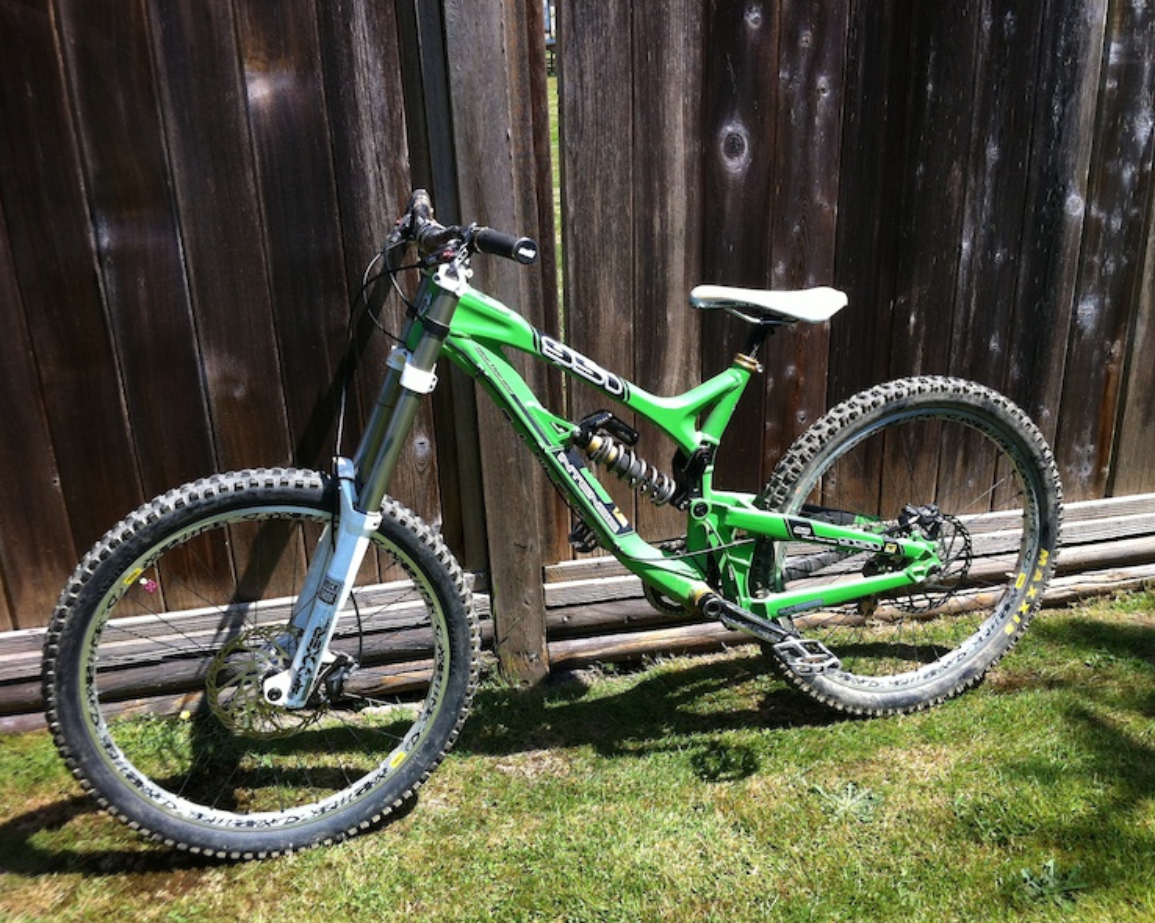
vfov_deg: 40.1
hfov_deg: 49.1
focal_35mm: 37
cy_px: 460
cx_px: 618
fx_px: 1264
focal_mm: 3.85
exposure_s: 1/539
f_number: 2.8
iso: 80
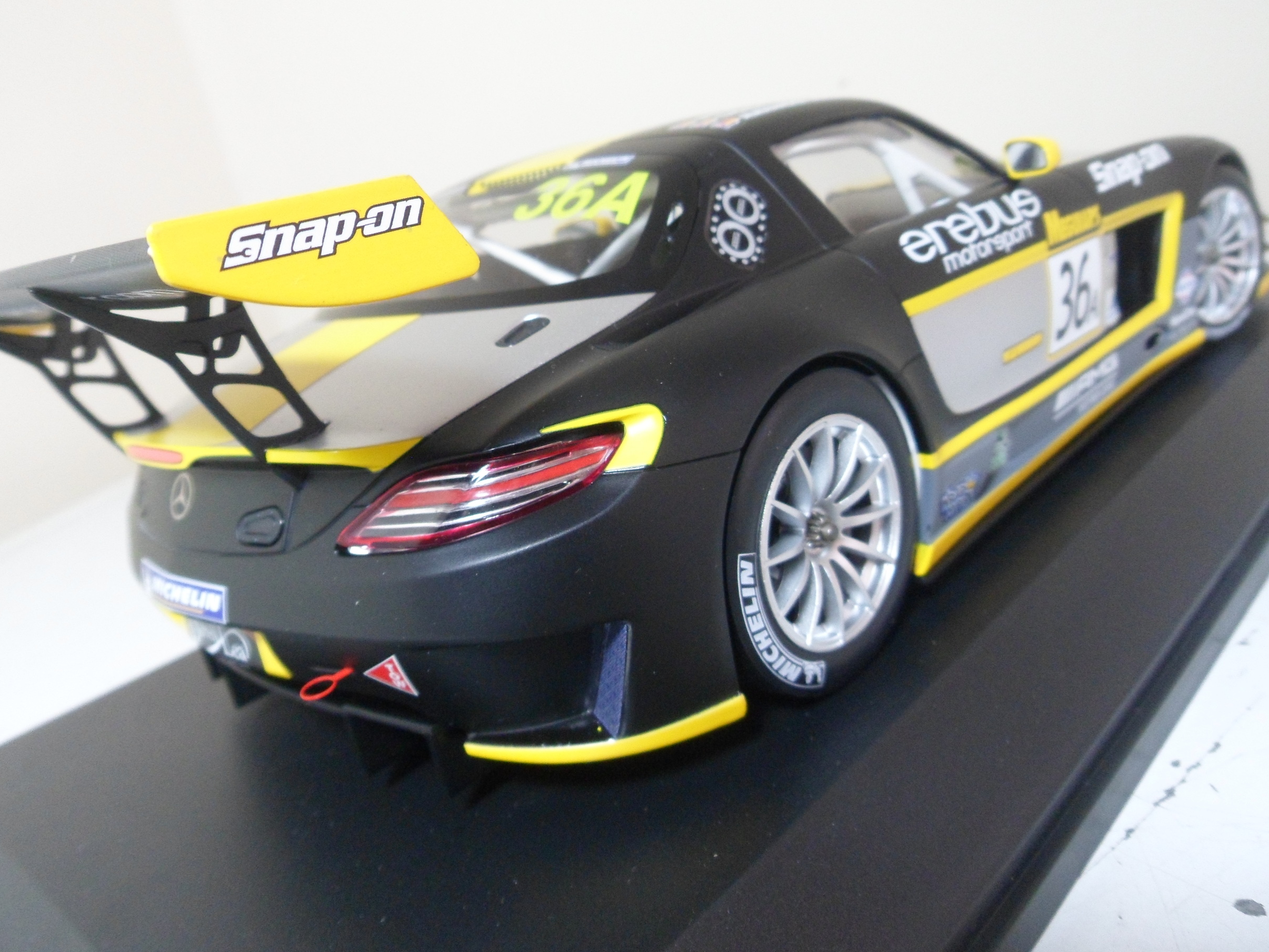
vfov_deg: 49.7
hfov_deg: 63.4
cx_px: 645
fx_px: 1026
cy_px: 460
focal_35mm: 28
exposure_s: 1/30
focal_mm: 4.9
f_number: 3.3
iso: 240
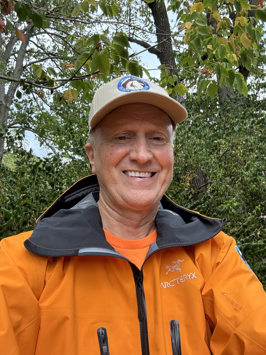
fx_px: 307
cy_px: 178
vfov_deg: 60.0
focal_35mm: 30
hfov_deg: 46.8
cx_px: 133
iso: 32
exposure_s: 1/162
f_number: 1.9
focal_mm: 2.69
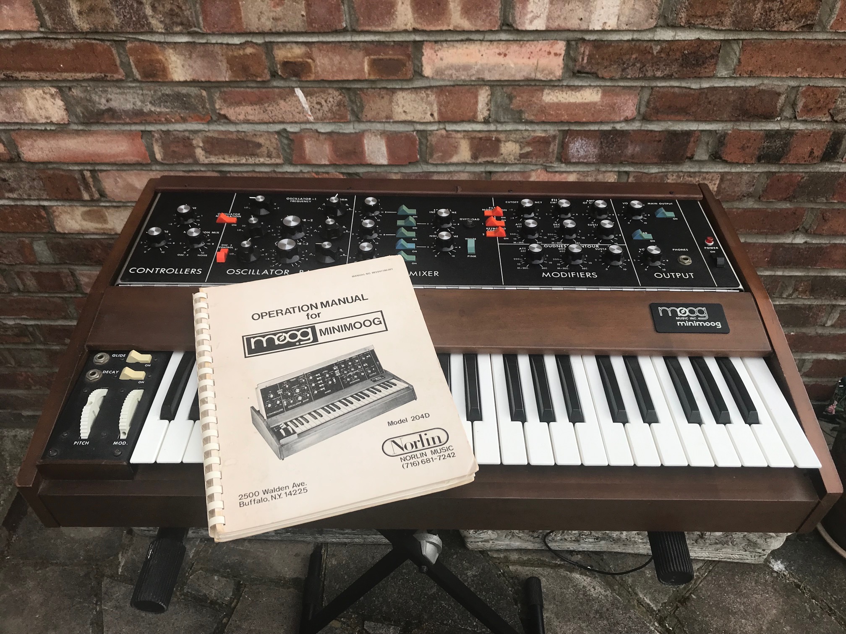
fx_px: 684
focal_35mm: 28
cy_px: 317
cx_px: 423
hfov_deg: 63.4
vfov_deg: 49.7
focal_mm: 3.99
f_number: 1.8
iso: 20
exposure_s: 1/725
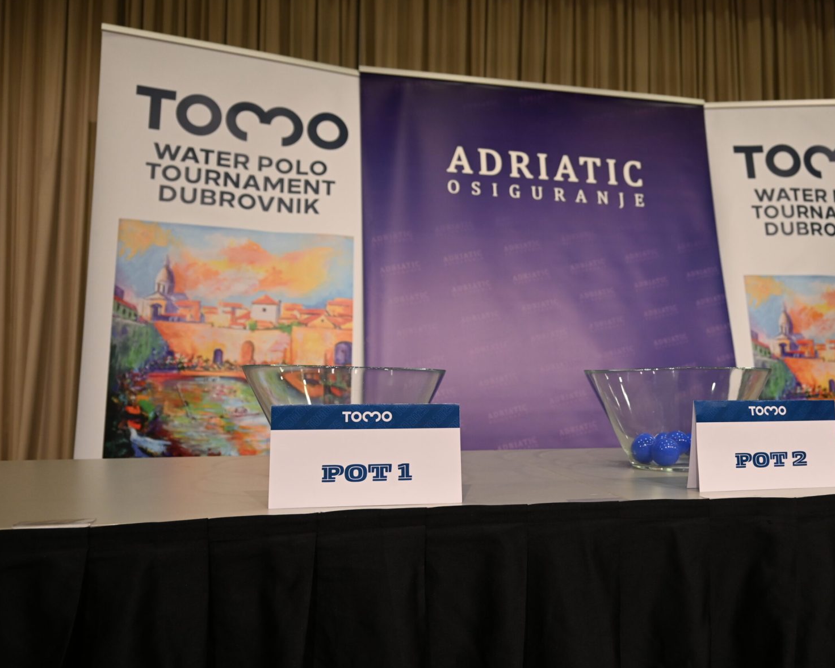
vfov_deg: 46.0
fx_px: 787
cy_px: 334
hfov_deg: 55.7
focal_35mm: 32
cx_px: 469
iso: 500
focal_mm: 18.5
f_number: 3.8
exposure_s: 1/125
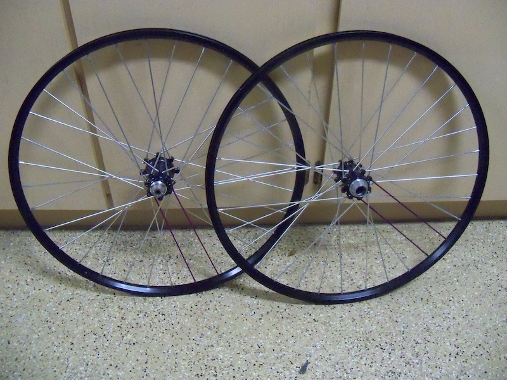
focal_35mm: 35
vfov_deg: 40.7
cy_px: 190
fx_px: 513
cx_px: 254
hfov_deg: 52.6
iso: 1250
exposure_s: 1/40
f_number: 3.5
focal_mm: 6.2
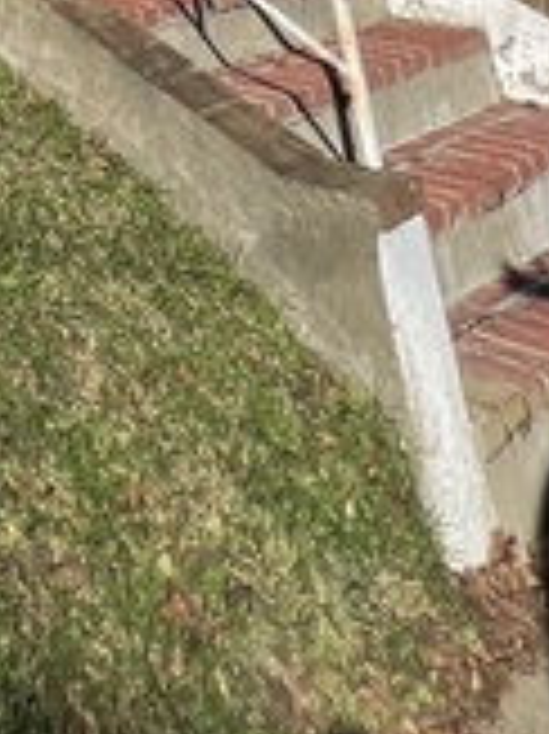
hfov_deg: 19.1
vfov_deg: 15.8
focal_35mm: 64
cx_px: -346
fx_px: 1355
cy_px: -977
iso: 32
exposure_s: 1/4219
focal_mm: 1.57
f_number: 1.8
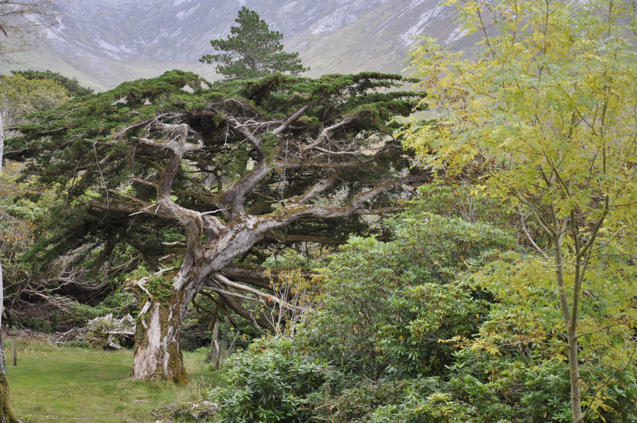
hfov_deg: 23.4
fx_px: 1537
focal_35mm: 87
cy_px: 212
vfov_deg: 15.7
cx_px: 318
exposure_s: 1/125
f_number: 5
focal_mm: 58
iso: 400
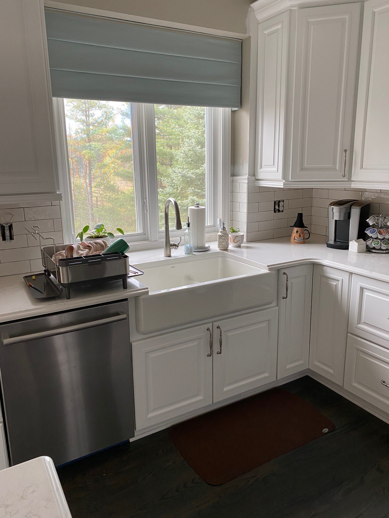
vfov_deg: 67.3
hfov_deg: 53.1
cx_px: 194
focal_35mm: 26
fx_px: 390
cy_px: 259
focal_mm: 4.25
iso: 125
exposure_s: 1/72
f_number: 1.8
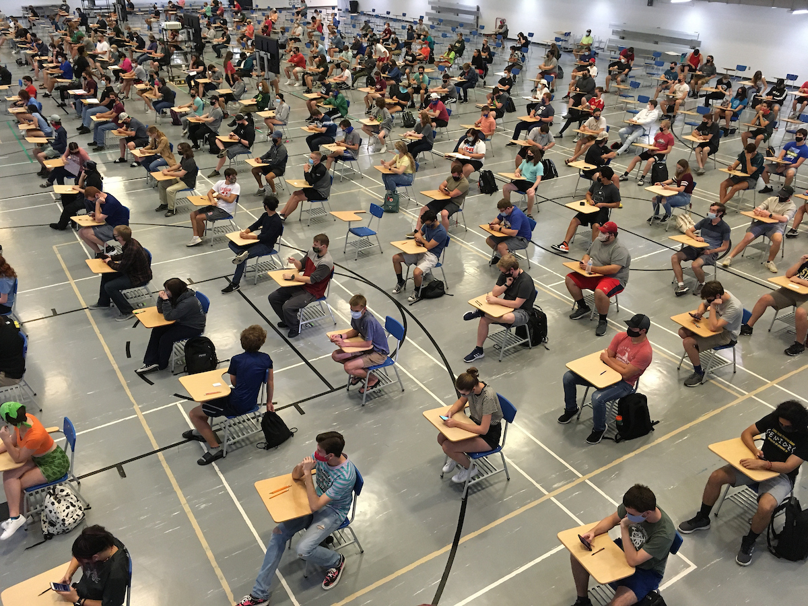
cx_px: 404
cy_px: 303
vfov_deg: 48.2
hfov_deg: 61.7
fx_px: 677
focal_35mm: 29
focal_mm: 4.15
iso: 160
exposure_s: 1/30
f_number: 2.2
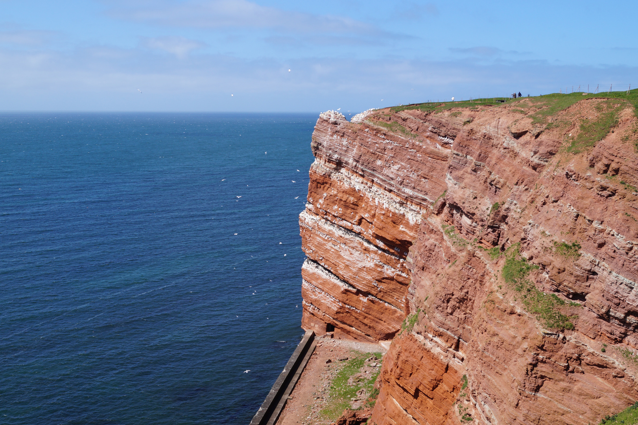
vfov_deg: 34.2
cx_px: 319
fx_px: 691
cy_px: 212
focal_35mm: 39
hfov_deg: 49.6
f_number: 11
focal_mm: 26
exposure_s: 1/200
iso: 100
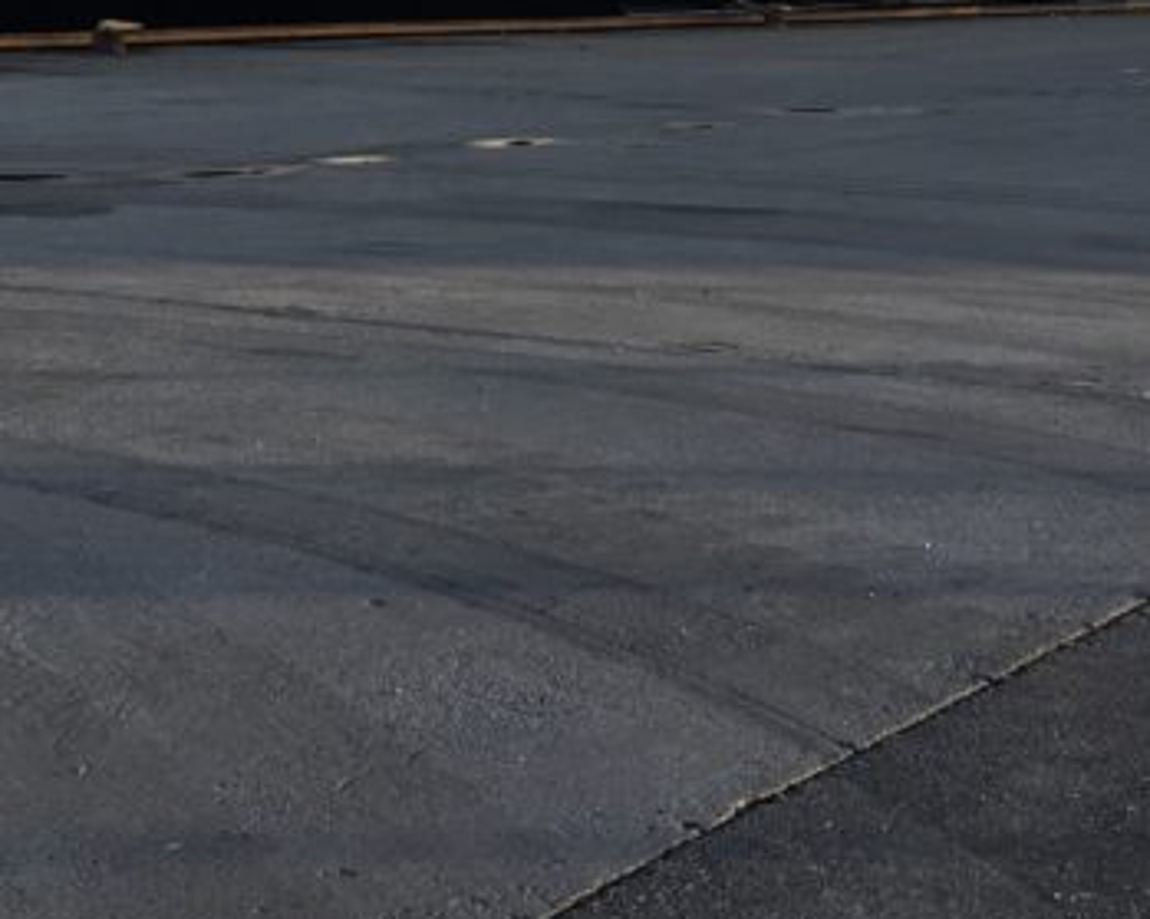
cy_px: -247
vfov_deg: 17.4
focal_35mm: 83
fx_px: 2824
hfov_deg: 23.0
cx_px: 501
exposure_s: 1/754
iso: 25
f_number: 2.2
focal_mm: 4.15
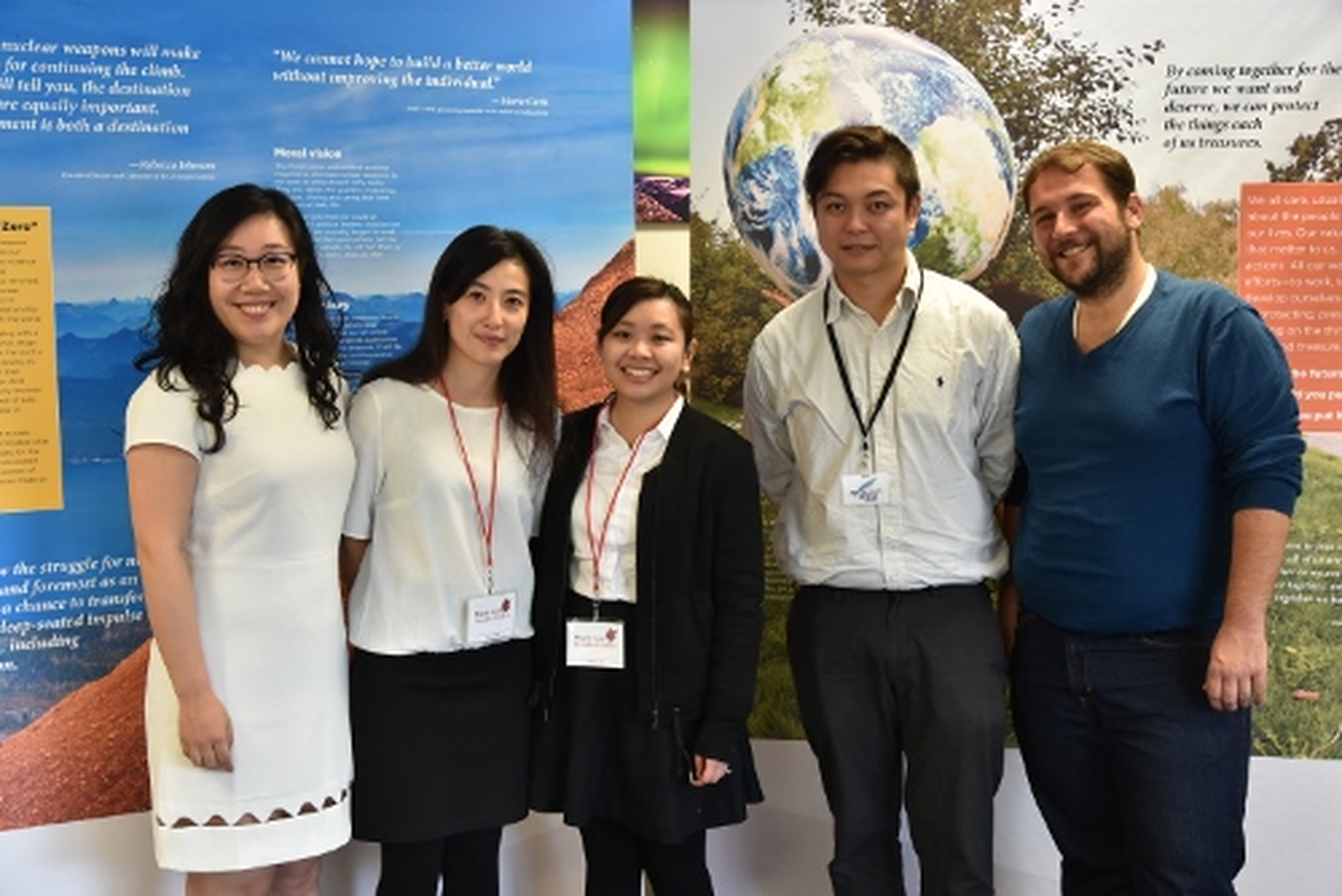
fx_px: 1790
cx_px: 671
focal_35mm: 48
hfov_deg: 41.1
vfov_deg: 28.1
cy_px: 448
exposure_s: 1/100
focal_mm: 48
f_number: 6.3
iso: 2000
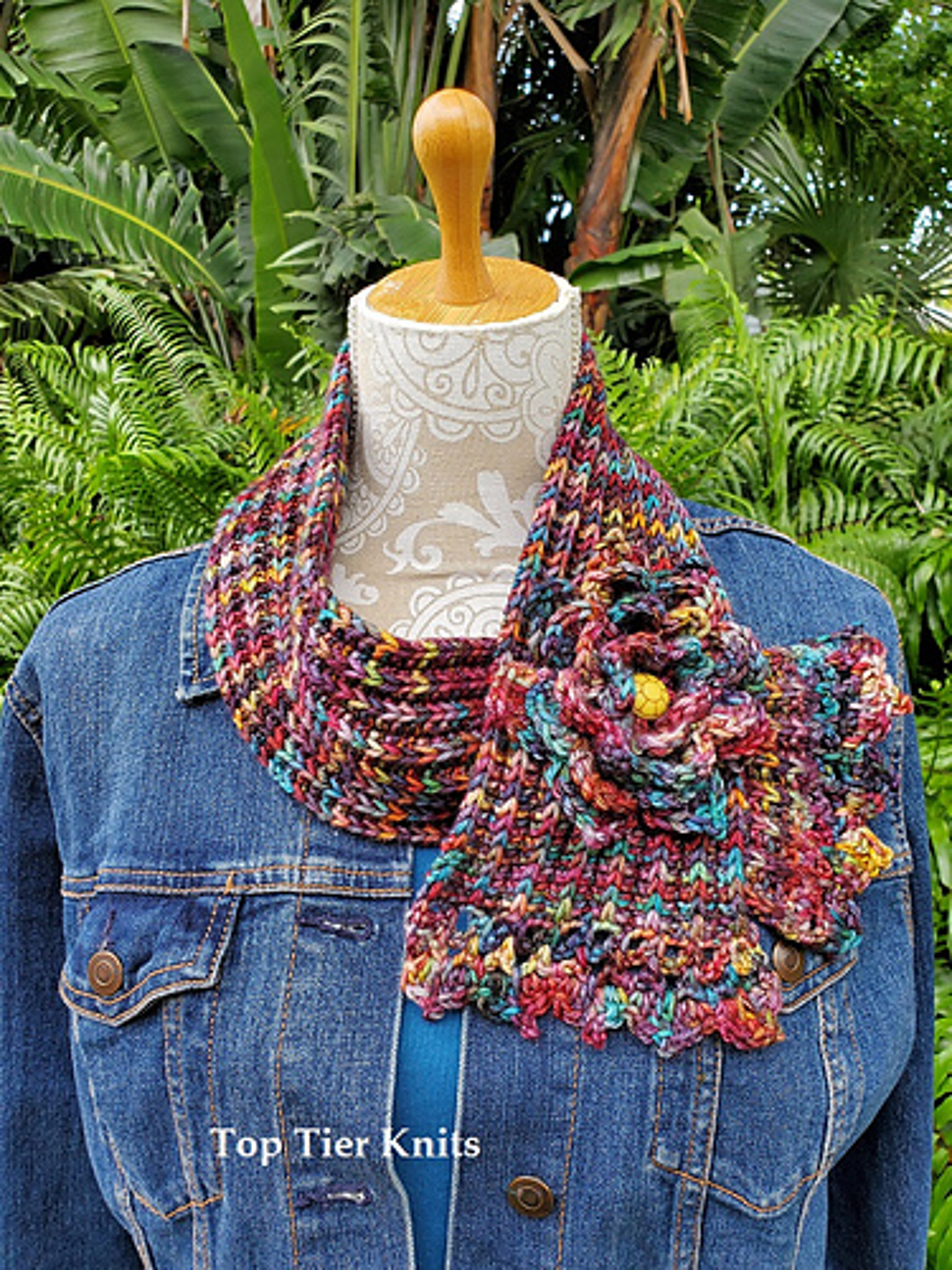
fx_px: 953
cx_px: 476
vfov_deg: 67.3
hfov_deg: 53.1
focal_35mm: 26
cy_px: 635
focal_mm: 4.3
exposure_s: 1/120
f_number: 2.4
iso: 64
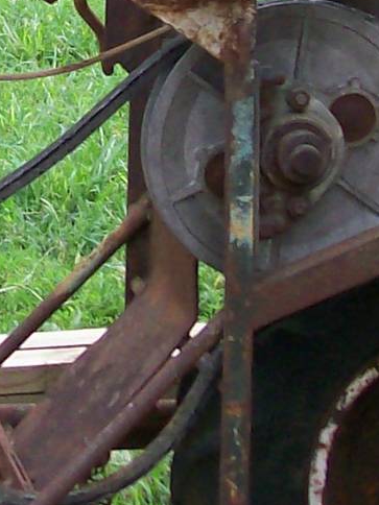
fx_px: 2715
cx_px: -158
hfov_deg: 7.9
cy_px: 69
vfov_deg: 10.6
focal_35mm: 186
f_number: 2.7
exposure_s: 1/201
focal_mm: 6
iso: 80
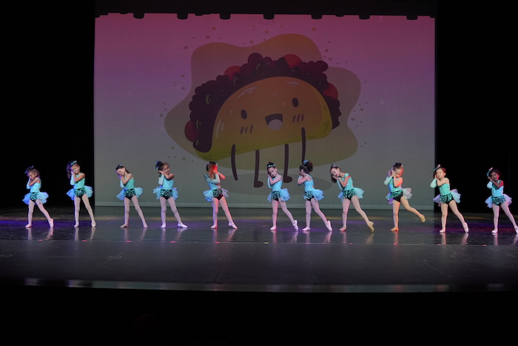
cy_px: 173
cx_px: 259
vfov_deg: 31.9
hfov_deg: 46.4
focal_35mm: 42
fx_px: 604
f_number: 4
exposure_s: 1/400
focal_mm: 28
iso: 1250
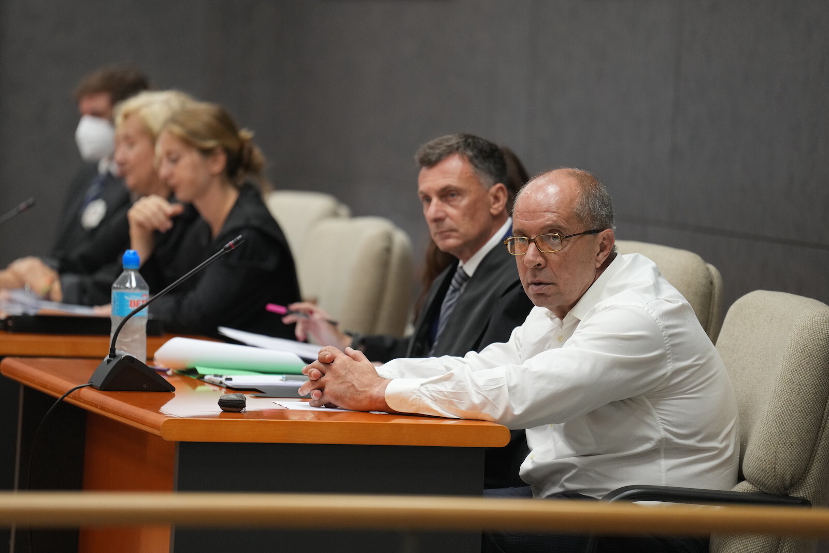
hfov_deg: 10.3
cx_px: 414
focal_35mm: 200
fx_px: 4606
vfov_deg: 6.9
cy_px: 276
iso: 2500
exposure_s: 1/750
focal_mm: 200
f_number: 2.8
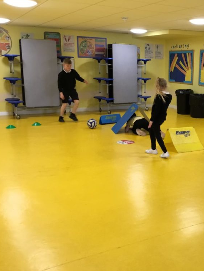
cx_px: 162
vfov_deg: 44.8
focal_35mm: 42
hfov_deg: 33.4
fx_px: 330
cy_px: 135
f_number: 2.4
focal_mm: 3.3
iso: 50
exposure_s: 1/33
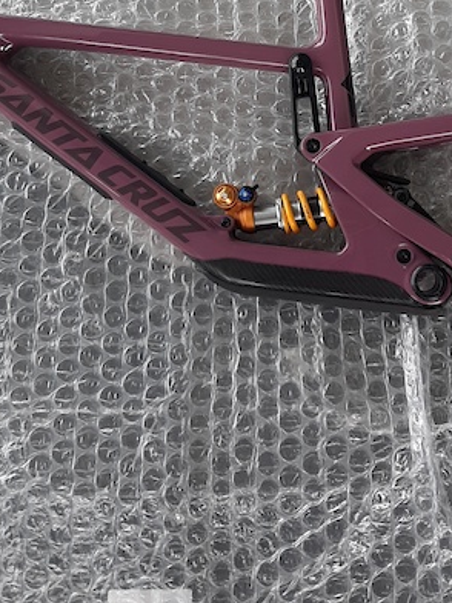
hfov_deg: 27.4
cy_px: 71
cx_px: 281
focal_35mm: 53
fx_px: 923
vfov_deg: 34.3
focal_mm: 3.93
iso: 40
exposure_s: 1/123
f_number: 1.7
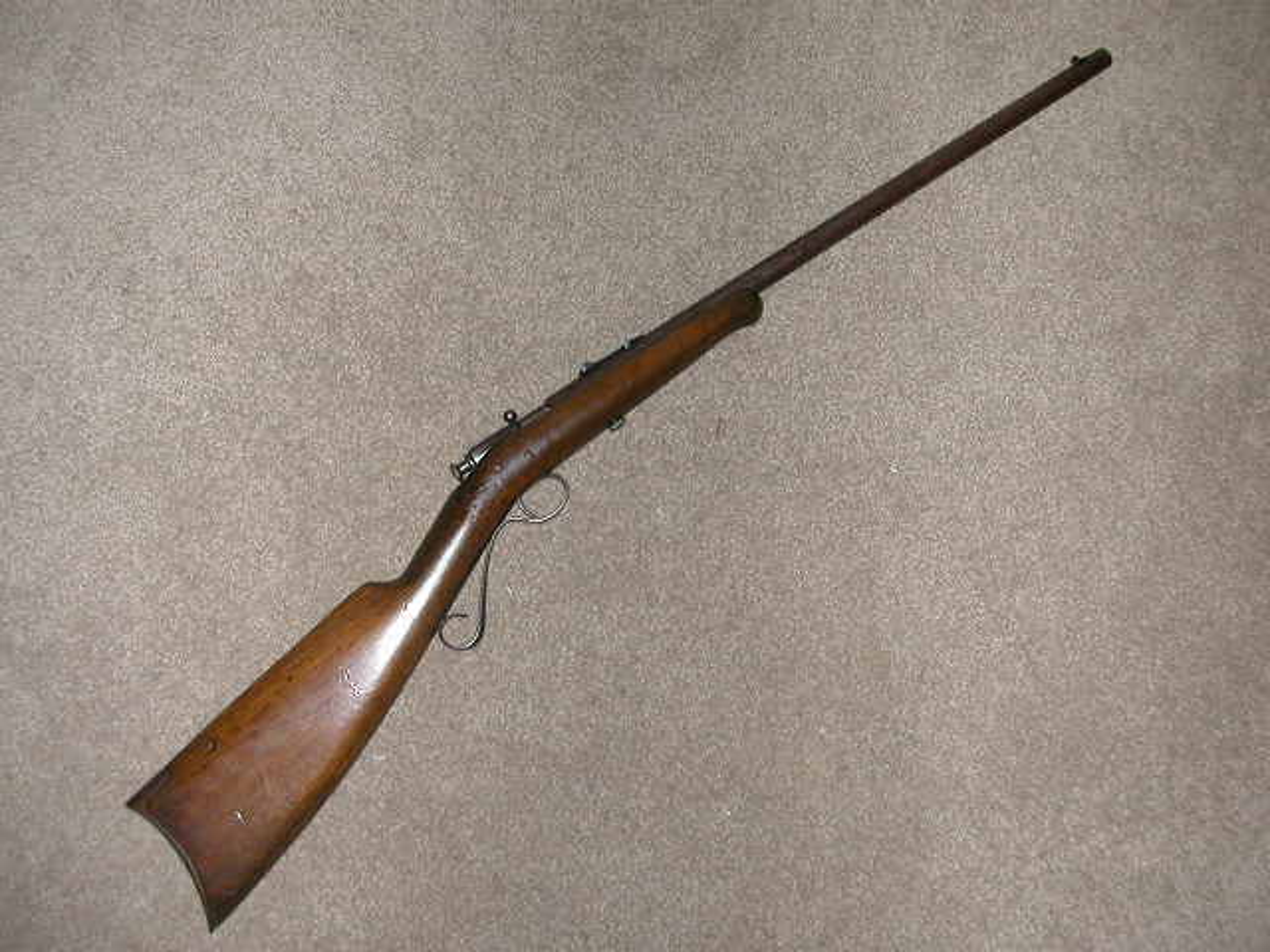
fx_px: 1357
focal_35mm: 37
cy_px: 476
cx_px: 635
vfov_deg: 38.7
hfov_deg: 50.1
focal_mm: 5.6
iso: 100
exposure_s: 1/59.9
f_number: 2.7
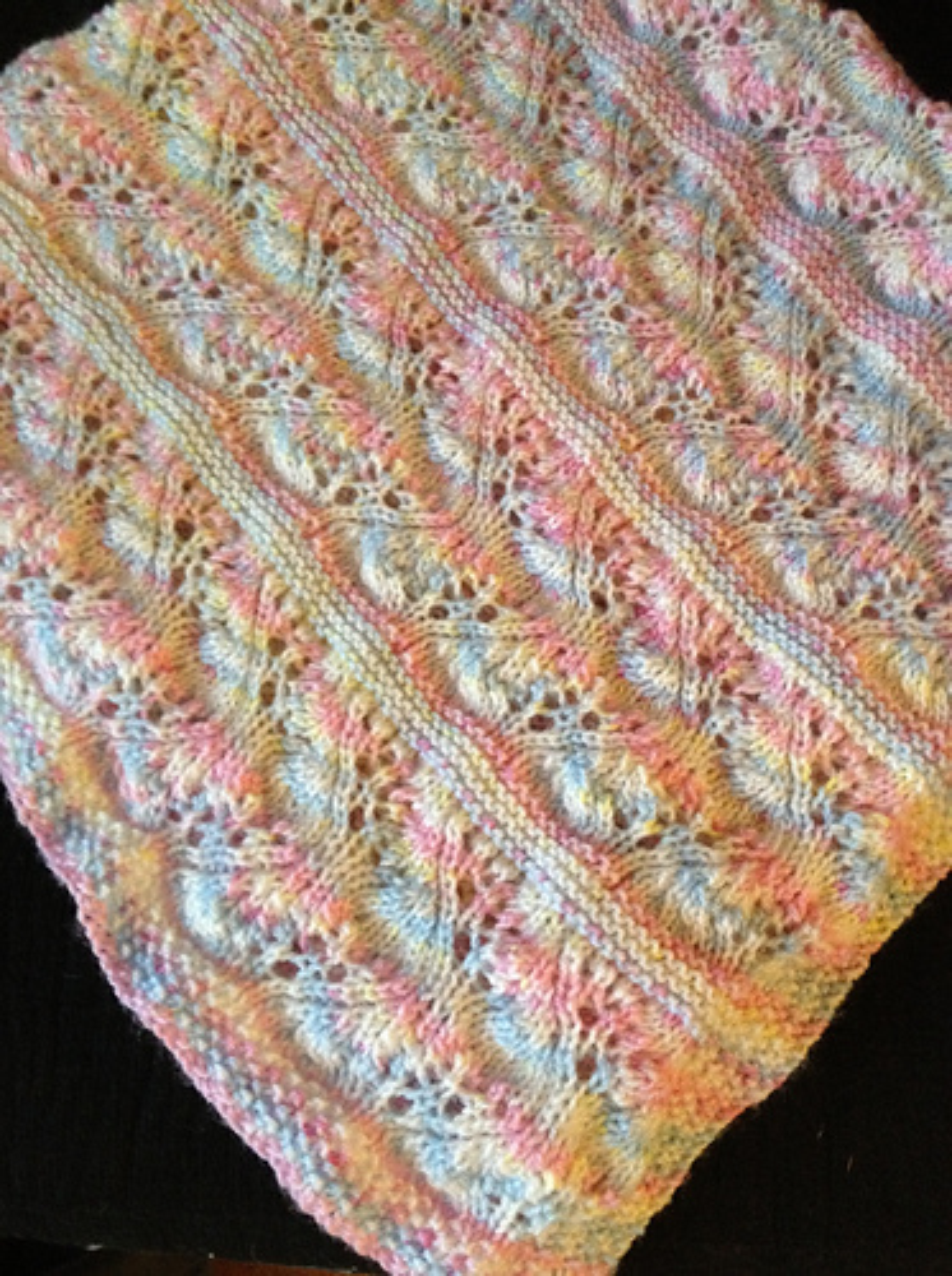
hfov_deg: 40.6
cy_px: 638
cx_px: 476
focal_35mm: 35
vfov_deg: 52.7
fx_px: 1288
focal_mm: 4.28
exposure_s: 1/20
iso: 400
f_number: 2.4
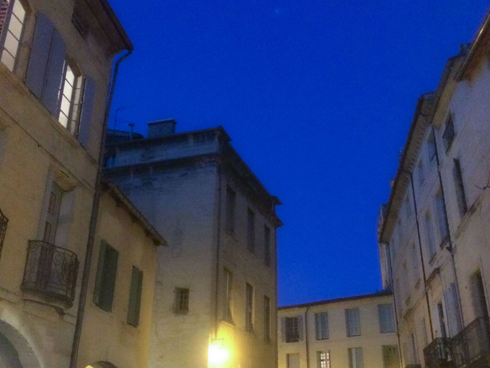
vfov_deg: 36.8
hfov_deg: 47.9
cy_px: 177
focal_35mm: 39
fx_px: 552
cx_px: 246
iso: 1000
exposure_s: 1/17
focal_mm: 4.15
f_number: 2.2
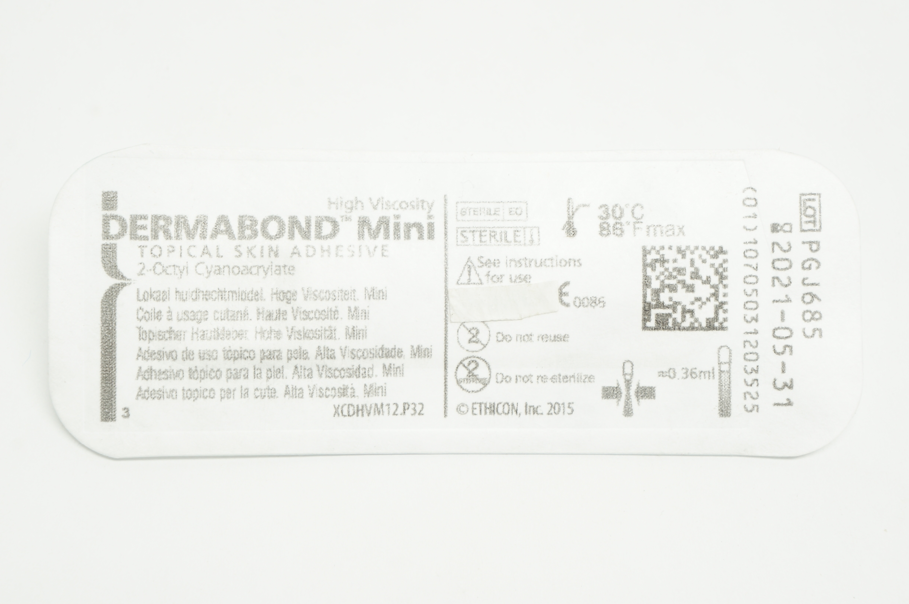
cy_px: 302
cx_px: 454
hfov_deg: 30.5
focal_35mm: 66
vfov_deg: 20.6
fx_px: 1665
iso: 400
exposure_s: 1/15
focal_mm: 44
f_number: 11
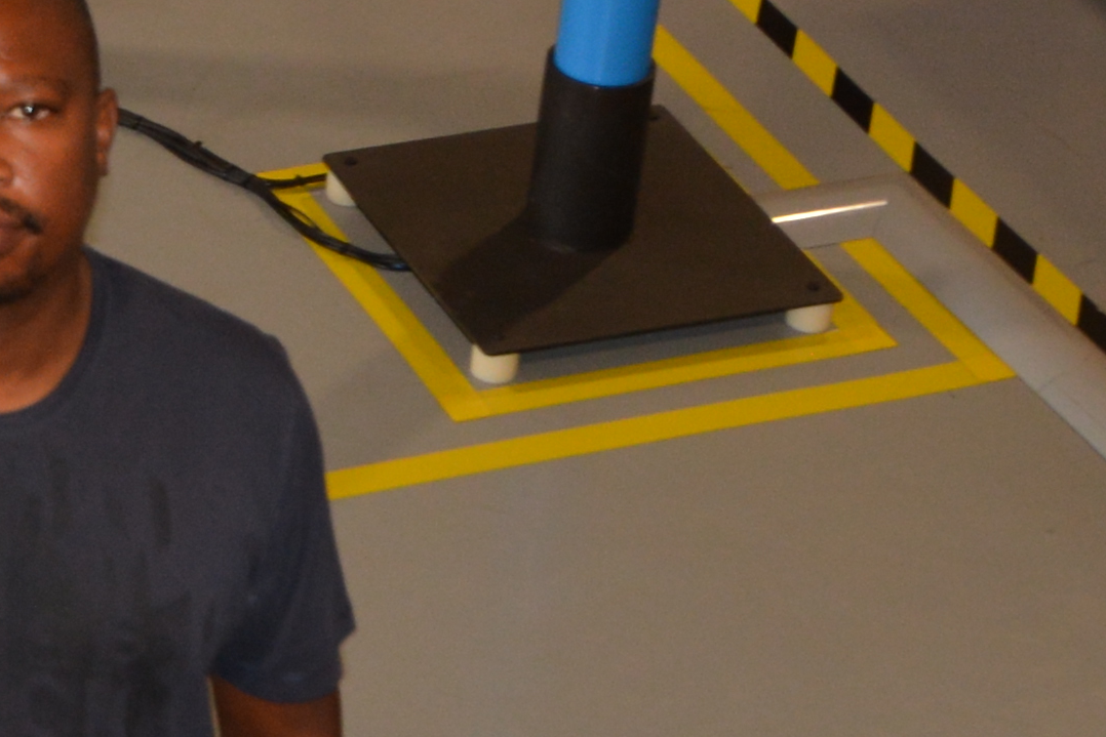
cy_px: 190
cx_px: -514
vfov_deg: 8.2
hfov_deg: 11.8
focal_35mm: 167
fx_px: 5131
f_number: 3.5
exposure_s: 1/60
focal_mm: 20
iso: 400
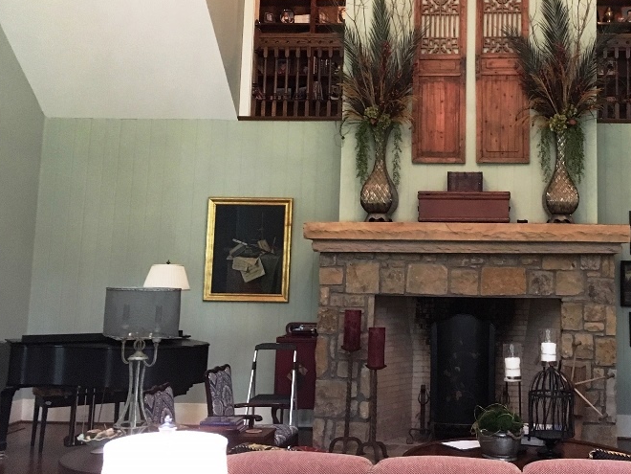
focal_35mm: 45
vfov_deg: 31.9
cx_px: 445
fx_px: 820
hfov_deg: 41.3
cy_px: 161
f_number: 2.2
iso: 250
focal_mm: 4.15
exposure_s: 1/15
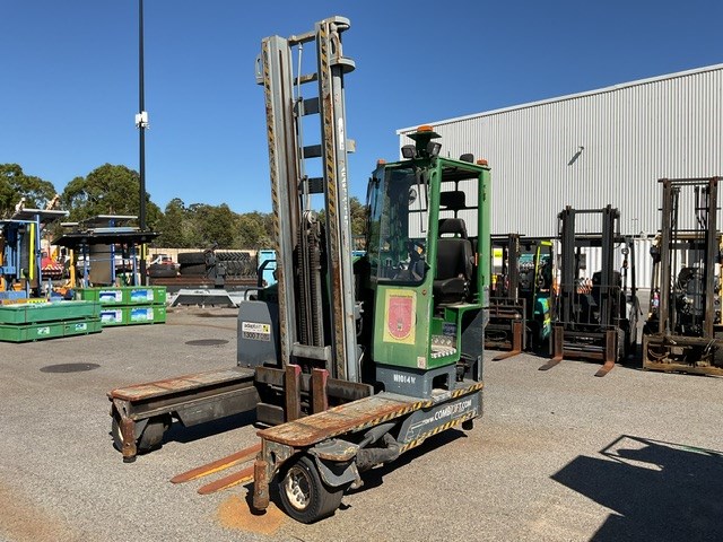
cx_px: 362
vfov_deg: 48.2
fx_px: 606
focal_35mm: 29
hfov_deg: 61.7
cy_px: 271
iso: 16
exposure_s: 1/2141
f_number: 1.8
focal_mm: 3
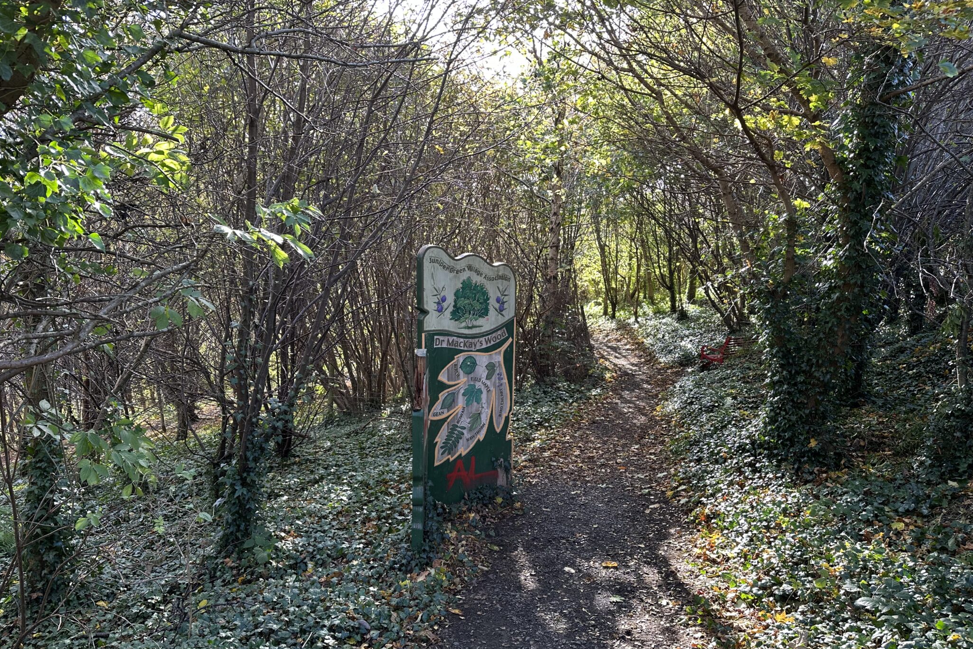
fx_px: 676
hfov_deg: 71.5
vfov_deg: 51.2
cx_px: 486
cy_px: 356
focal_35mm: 25
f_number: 1.78
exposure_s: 1/121
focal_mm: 6.86
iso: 80
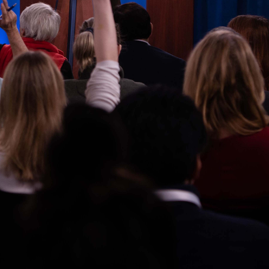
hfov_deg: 12.8
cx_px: 11
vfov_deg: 12.8
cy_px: 7
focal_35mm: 135
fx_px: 1187
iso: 800
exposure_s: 1/250
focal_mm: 48
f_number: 3.2
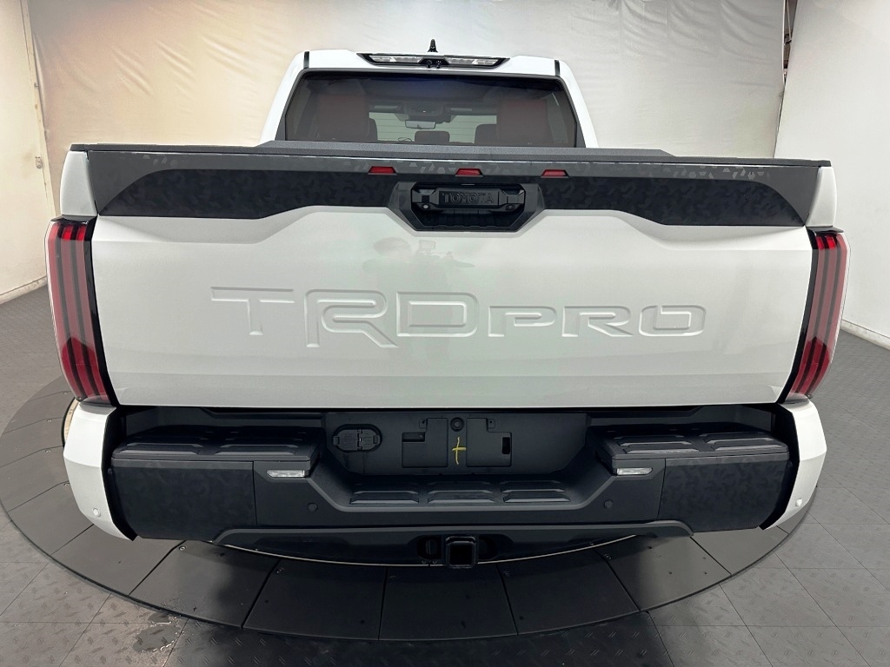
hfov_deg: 71.6
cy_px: 334
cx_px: 445
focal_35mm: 24
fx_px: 617
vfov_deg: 56.8
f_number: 1.78
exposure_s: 1/60
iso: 320
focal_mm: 6.86
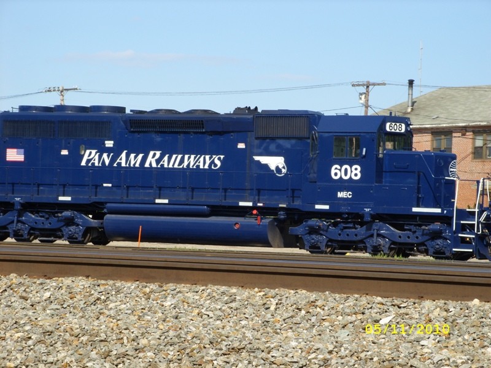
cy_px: 184
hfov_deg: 14.3
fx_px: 1957
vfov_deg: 10.7
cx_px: 246
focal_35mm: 138
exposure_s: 1/201
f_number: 7.7
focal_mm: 28.5
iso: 50
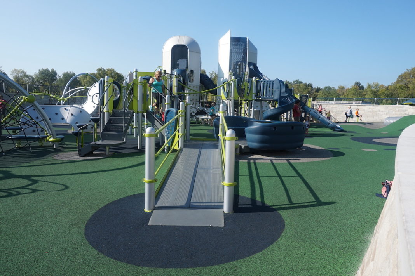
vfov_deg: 53.1
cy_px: 138
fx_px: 277
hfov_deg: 73.8
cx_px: 208
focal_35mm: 24
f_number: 8
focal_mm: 16
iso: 125
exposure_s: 1/250
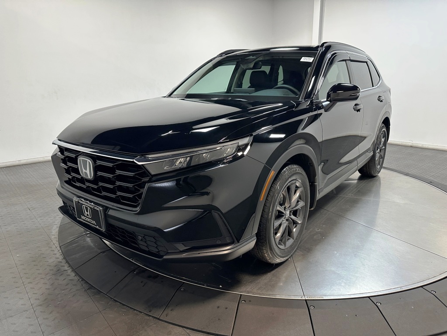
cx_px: 224
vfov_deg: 56.8
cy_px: 168
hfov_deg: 71.6
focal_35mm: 24
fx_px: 310
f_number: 1.78
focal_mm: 6.86
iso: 320
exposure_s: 1/60
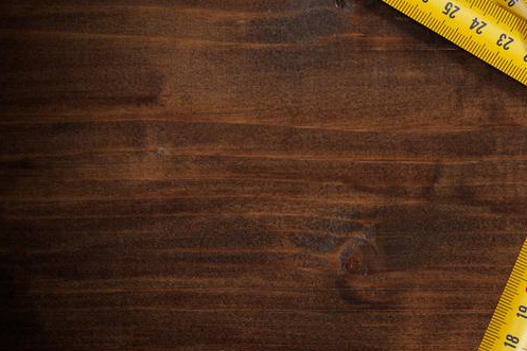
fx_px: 2239
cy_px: 162
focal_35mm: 153
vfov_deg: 9.0
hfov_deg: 13.4
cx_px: 372
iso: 100
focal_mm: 105
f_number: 11
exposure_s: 1/13
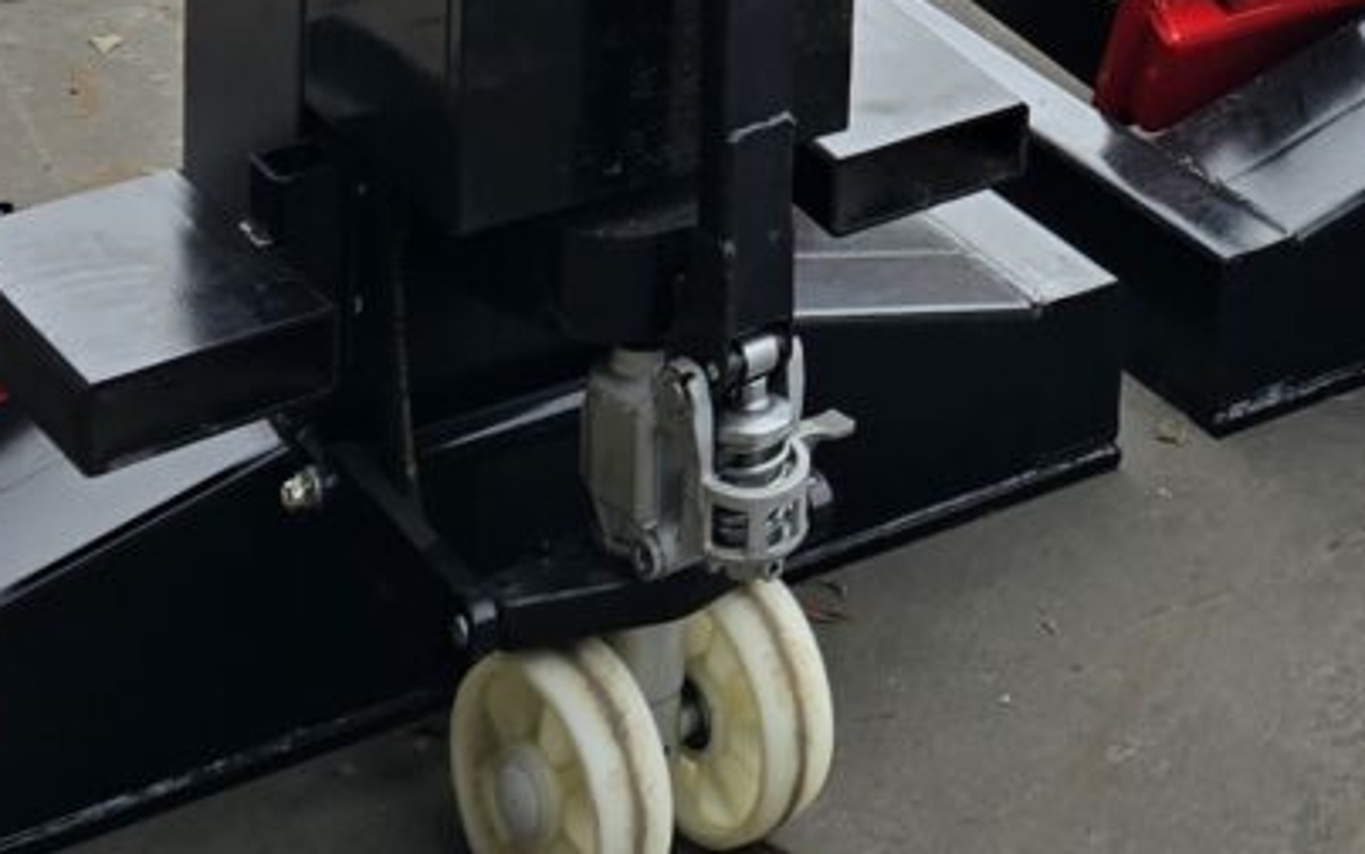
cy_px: -935
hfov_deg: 21.0
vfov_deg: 12.2
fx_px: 3460
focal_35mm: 93
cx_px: 1578
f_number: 1.7
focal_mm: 6.3
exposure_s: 1/278
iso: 12
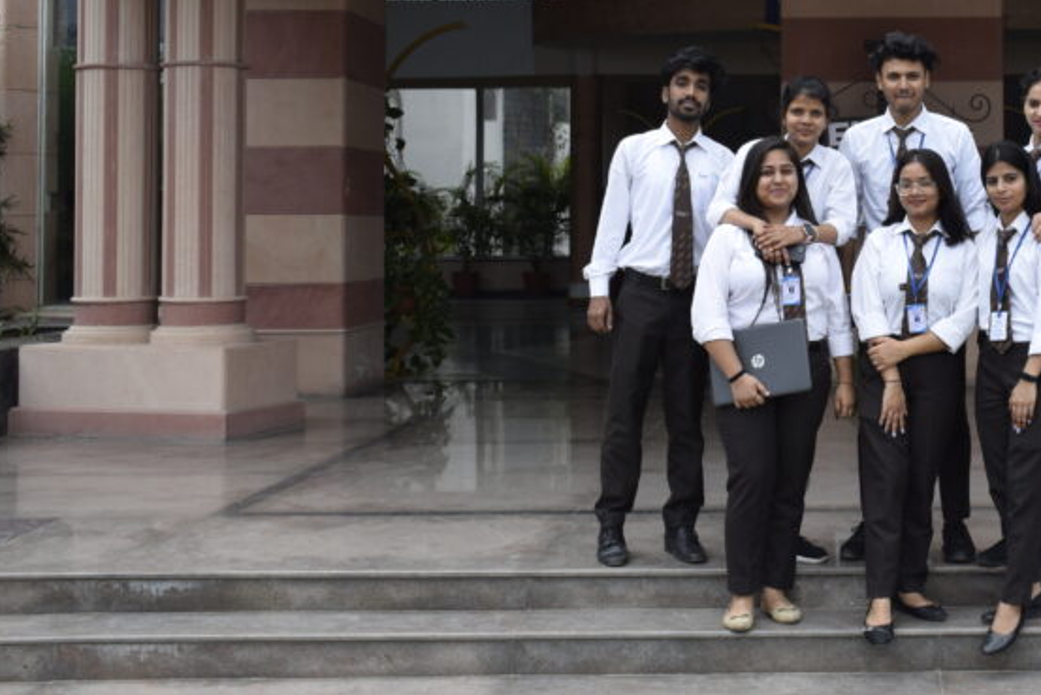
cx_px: 896
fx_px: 1849
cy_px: 140
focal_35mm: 64
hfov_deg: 30.3
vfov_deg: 21.0
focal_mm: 23
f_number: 8
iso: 200
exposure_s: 1/250
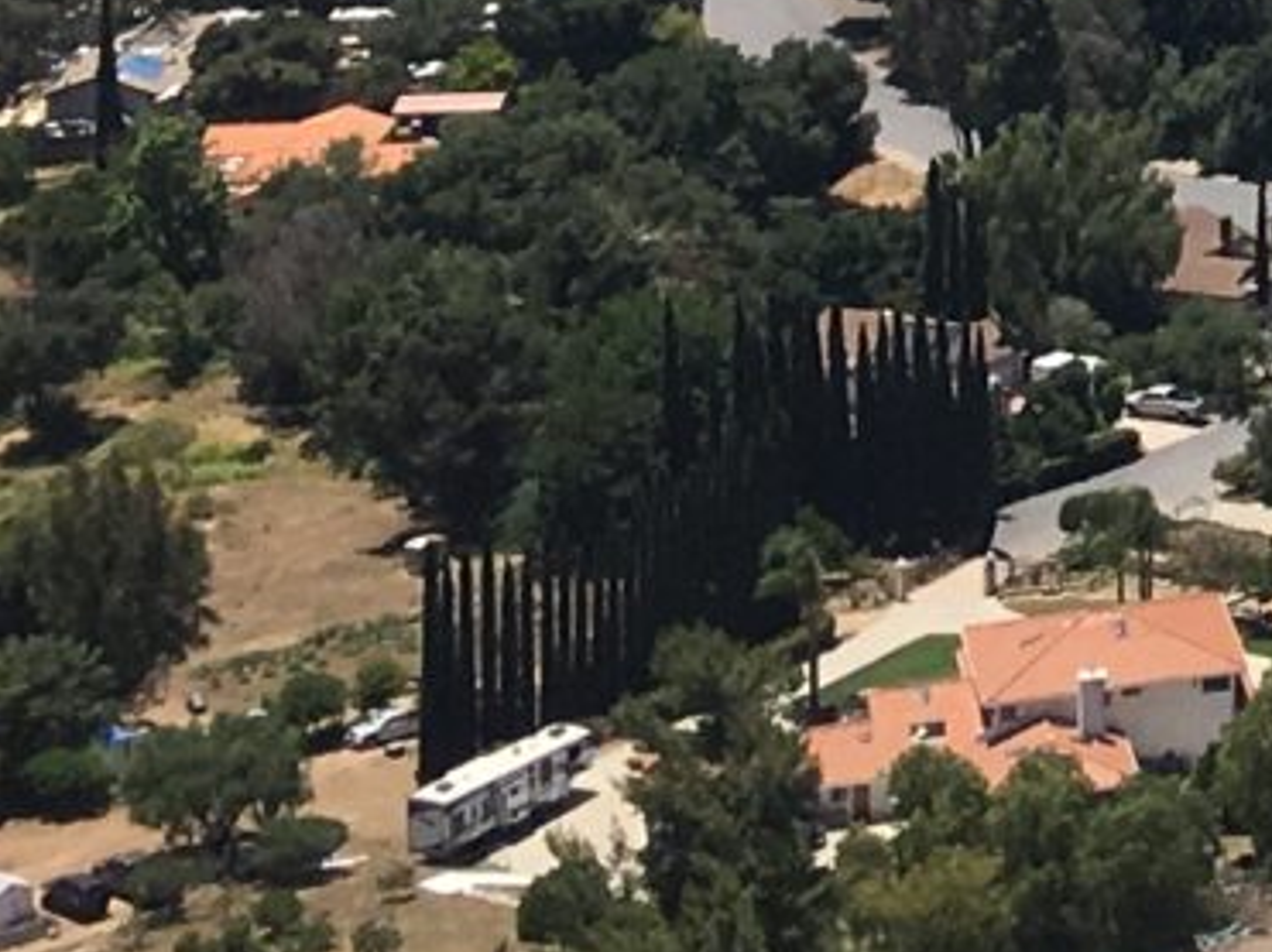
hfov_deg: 9.0
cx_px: 2904
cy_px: -1859
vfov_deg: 6.7
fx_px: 7347
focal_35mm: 200
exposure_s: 1/1876
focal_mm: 4.15
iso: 25
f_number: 2.2
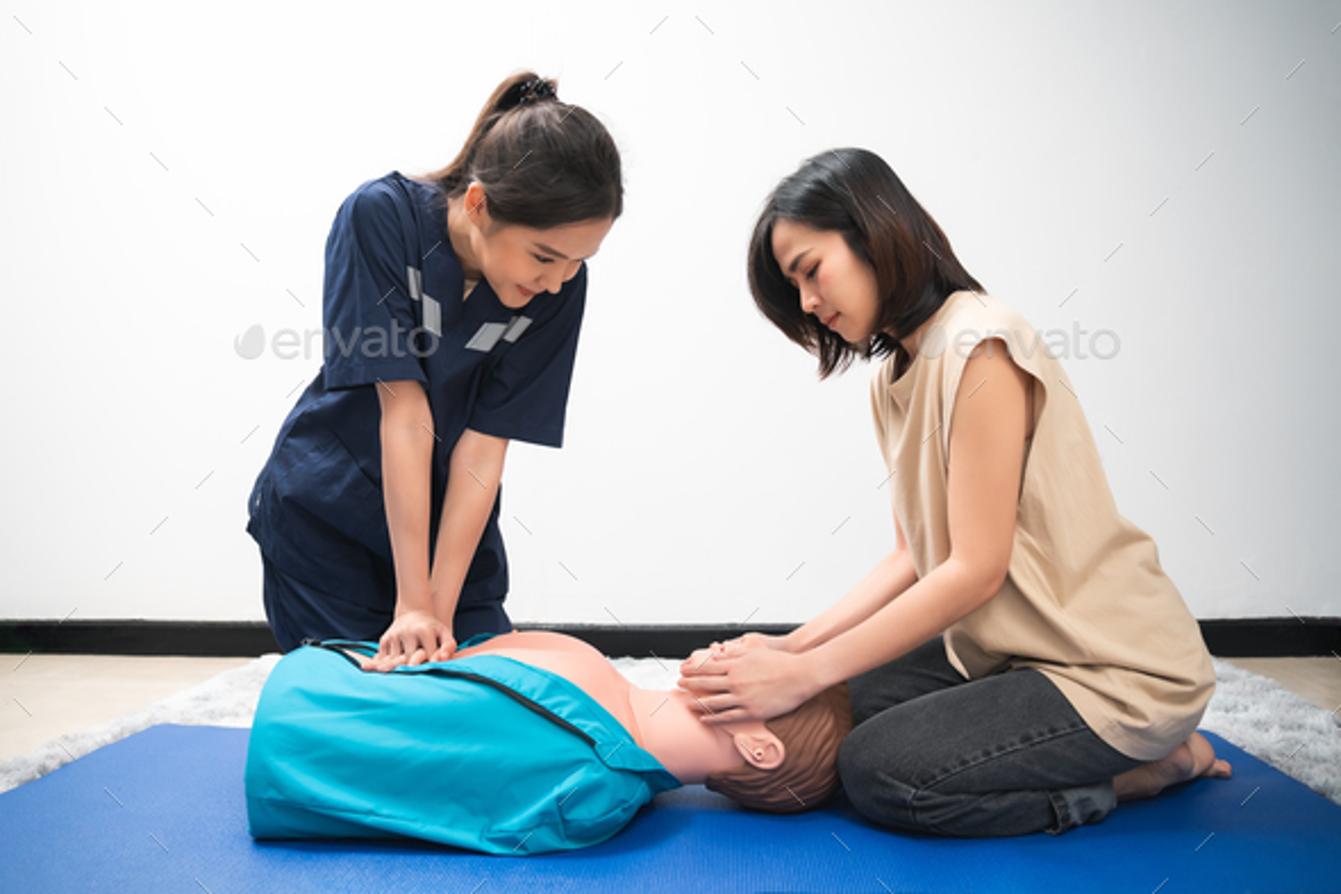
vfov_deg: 46.4
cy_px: 447
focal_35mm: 28
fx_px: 1043
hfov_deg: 65.5
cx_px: 670
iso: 400
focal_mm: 28
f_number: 2.8
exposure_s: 1/100
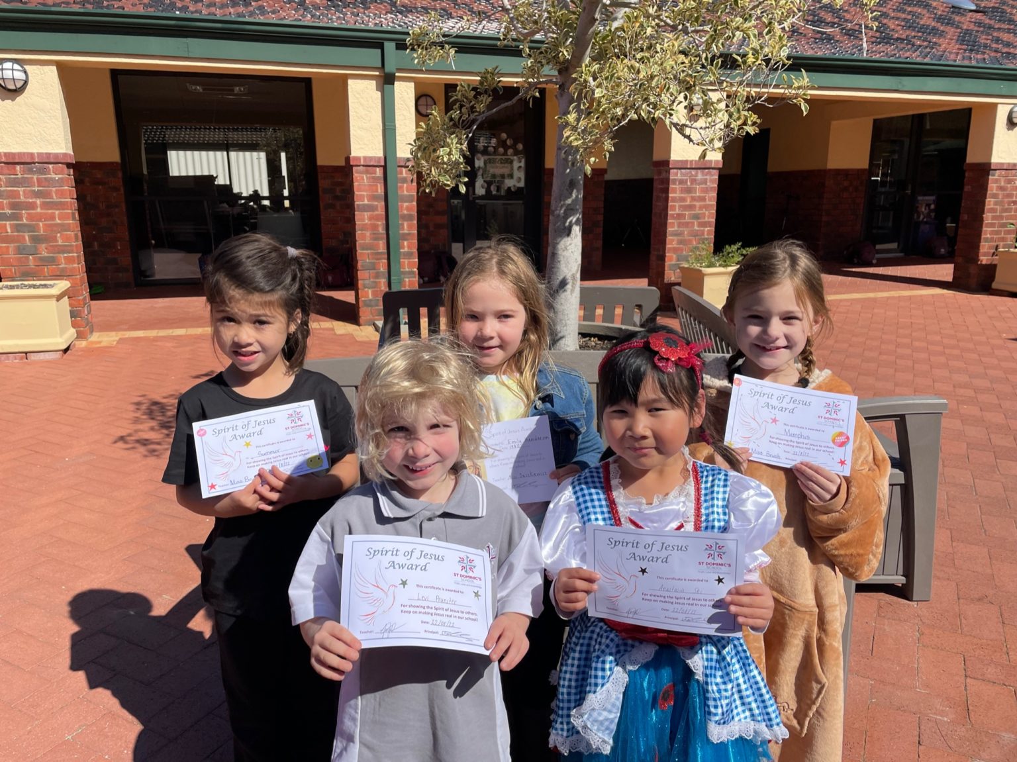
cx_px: 508
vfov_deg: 53.0
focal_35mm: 26
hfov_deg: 67.3
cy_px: 381
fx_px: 764
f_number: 1.6
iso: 32
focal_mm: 4.2
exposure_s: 1/4292
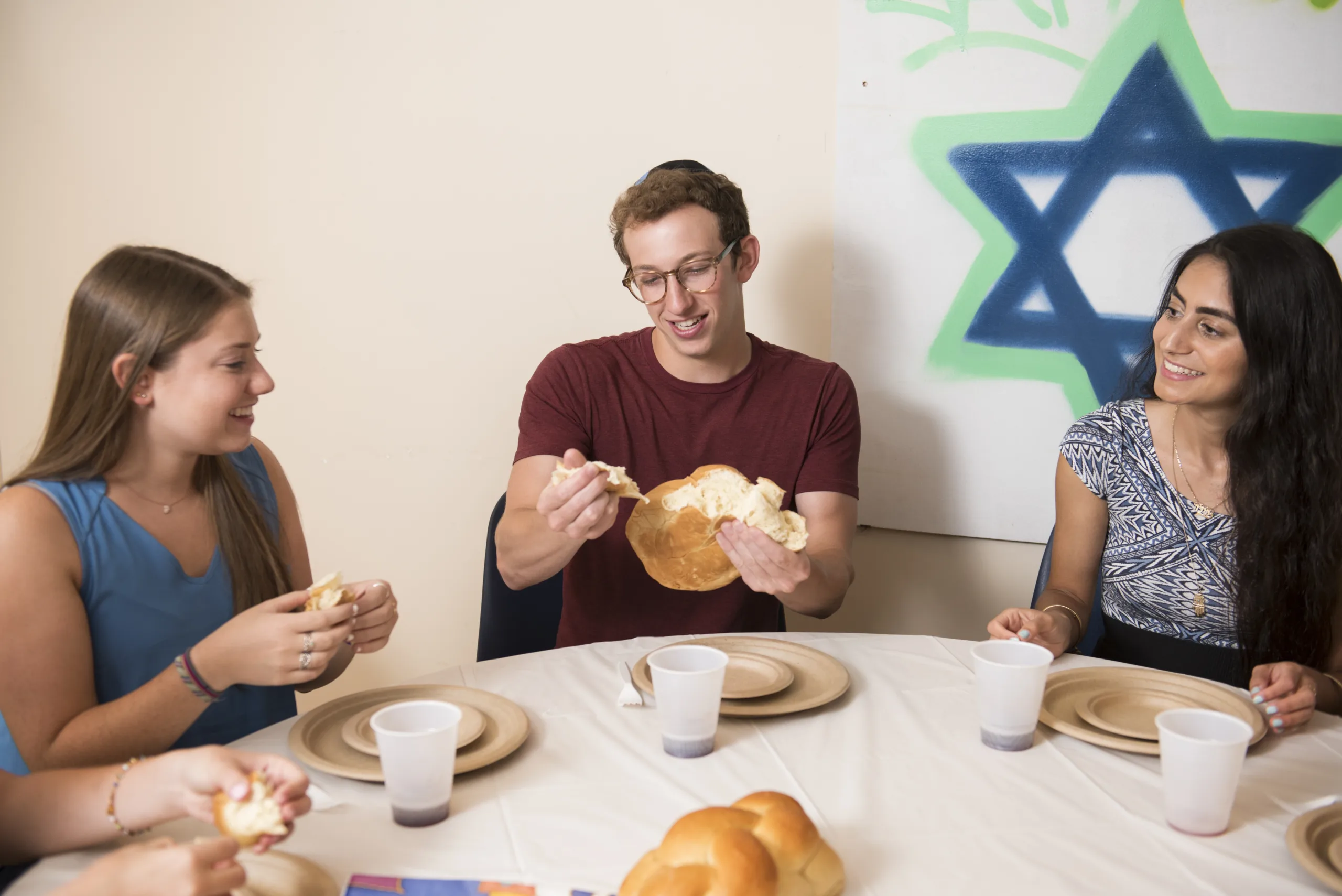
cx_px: 671
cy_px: 448
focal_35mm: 44
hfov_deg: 44.5
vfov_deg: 30.5
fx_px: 1641
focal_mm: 44
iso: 640
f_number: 3.5
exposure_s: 1/200
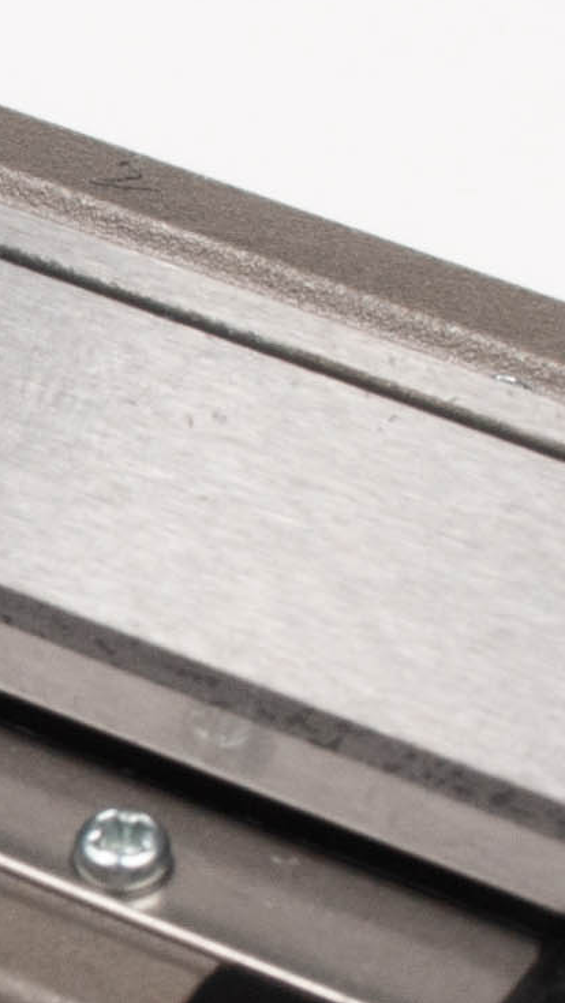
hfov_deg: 5.0
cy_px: 549
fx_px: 6332
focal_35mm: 238
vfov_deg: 9.1
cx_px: -494
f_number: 14
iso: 200
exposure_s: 1/80
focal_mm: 26
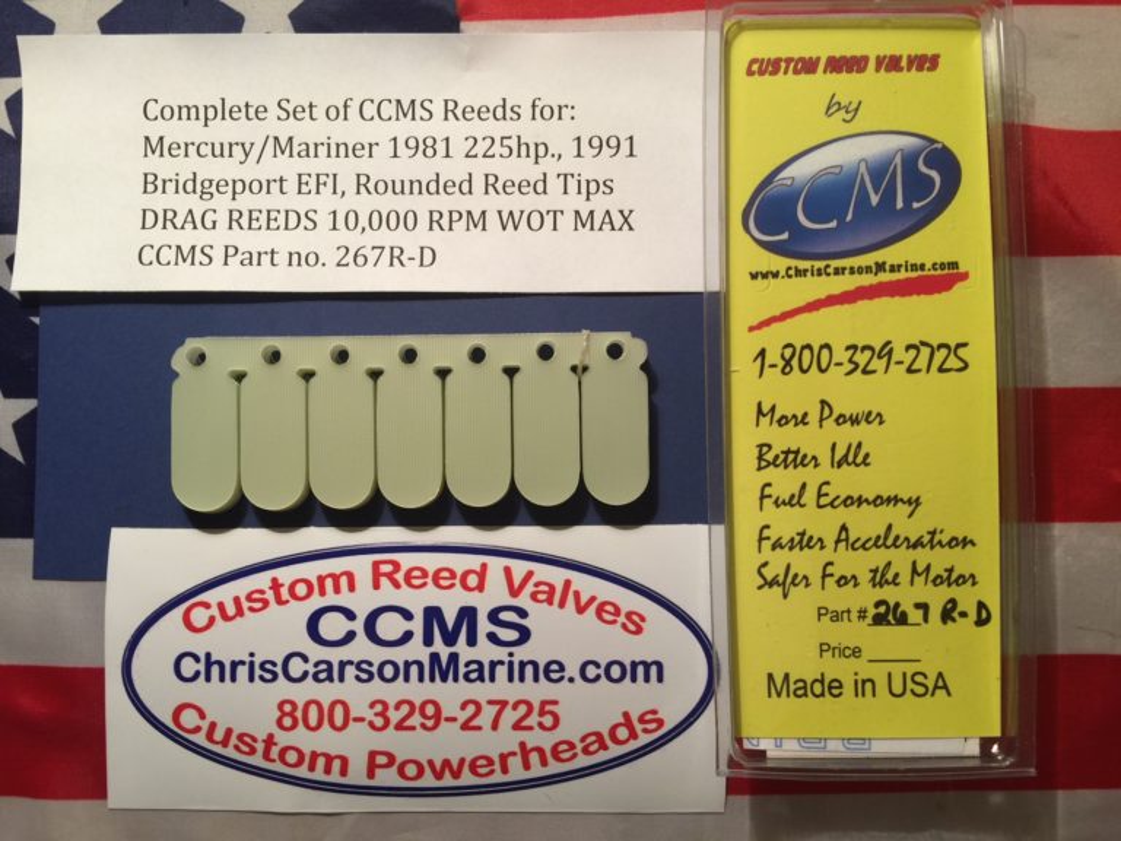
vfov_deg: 48.2
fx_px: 939
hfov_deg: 61.7
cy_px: 420
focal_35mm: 29
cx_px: 560
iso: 32
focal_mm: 4.15
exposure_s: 1/15
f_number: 2.2
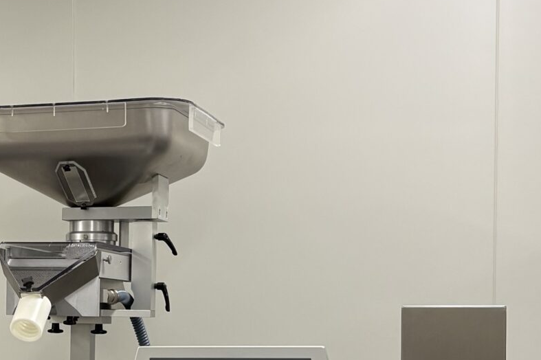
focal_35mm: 88
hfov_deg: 22.4
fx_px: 1322
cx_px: 29
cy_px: 341
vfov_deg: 15.3
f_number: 1.6
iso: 100
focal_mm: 5.96
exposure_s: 1/100
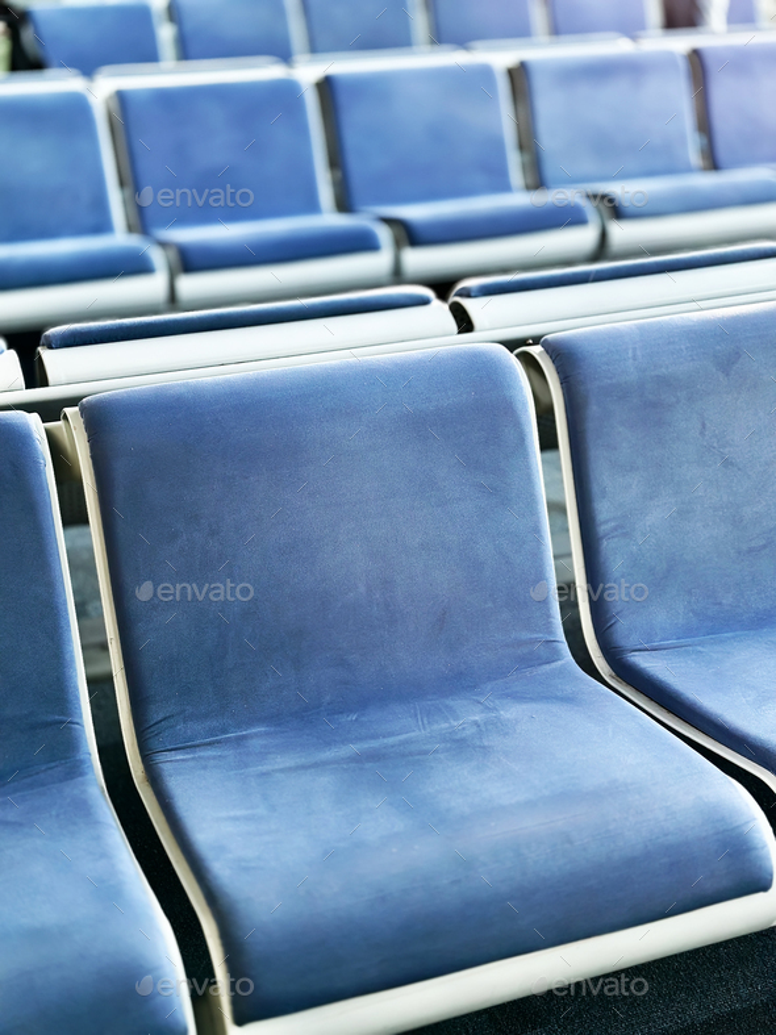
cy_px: 518
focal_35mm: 48
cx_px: 388
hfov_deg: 30.3
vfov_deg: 39.7
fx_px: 1435
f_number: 1.78
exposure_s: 1/74
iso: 125
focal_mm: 6.86
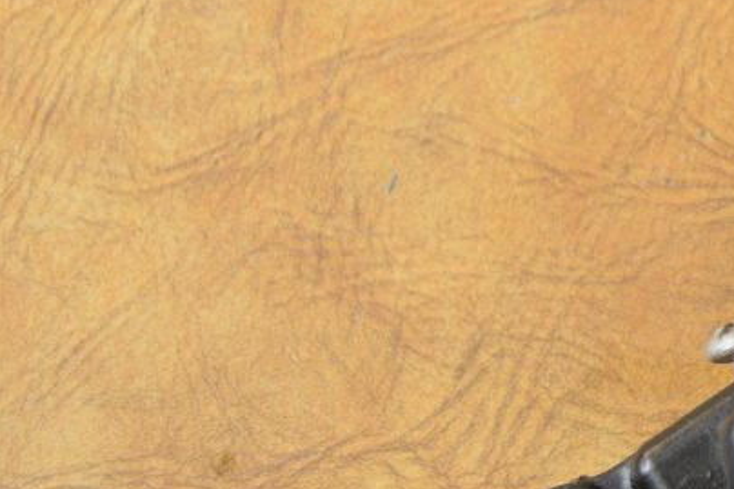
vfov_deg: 7.7
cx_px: 1452
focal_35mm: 178
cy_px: -40
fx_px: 3628
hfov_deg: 10.6
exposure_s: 1/125
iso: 400
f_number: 5.6
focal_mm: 30
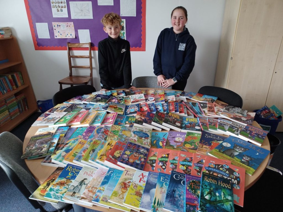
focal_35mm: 25
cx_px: 142
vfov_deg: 54.9
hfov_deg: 69.4
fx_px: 204
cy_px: 106
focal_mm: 4.6
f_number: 1.8
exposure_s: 1/25
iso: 500
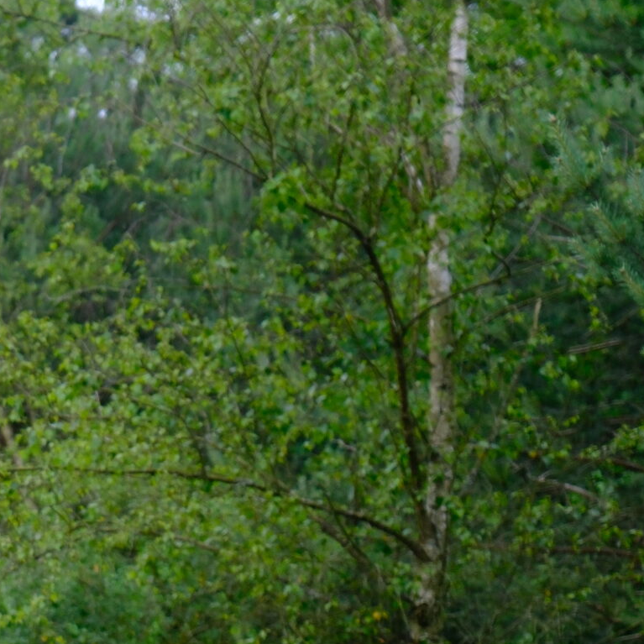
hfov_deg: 7.6
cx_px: -422
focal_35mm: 224
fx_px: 4715
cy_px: 654
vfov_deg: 7.8
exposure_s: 1/320
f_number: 4
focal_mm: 52.4
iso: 640
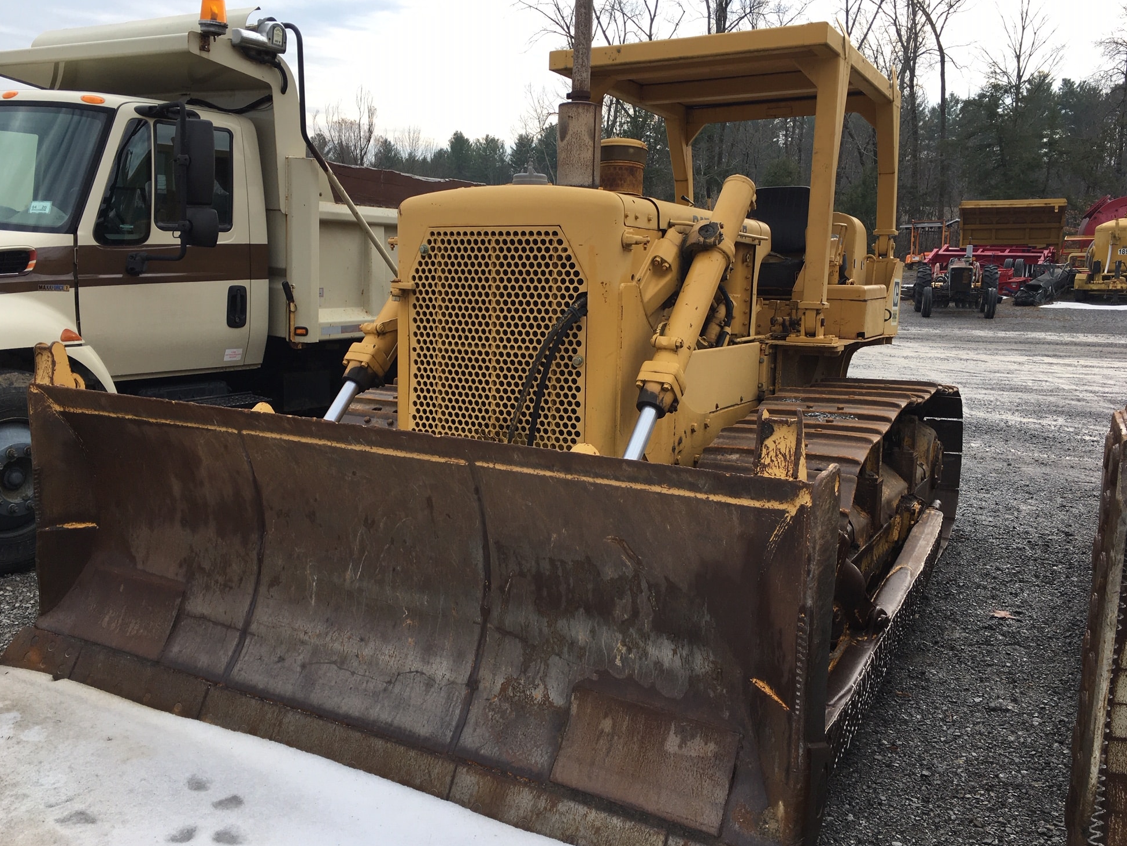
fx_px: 977
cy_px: 427
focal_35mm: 30
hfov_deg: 60.0
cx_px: 551
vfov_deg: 46.8
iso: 25
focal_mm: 4.15
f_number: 2.2
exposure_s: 1/460
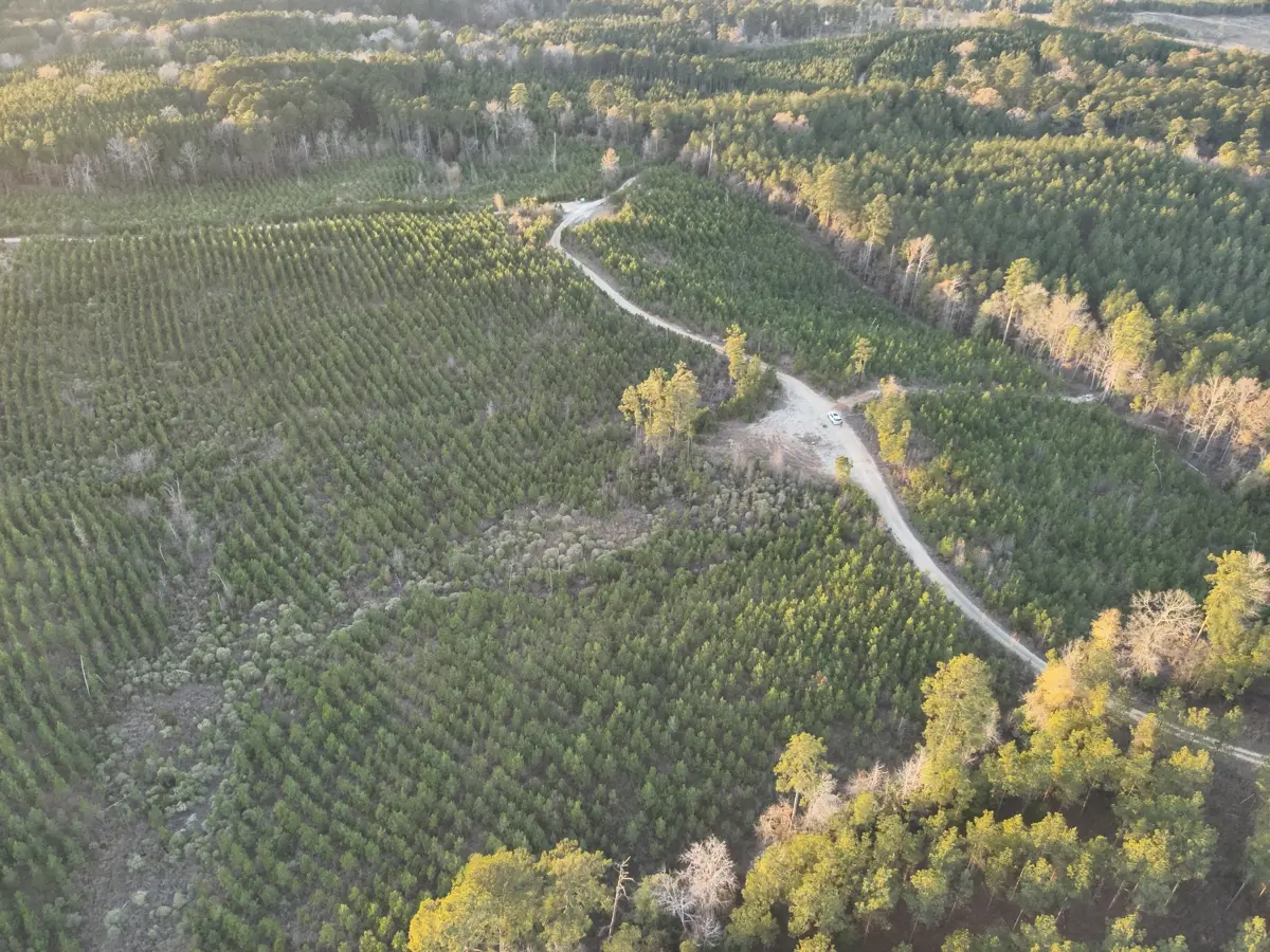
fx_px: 881
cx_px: 635
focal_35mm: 24
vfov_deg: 56.8
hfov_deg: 71.6
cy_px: 476
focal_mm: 4.4
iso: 370
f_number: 2.8
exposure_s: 1/80
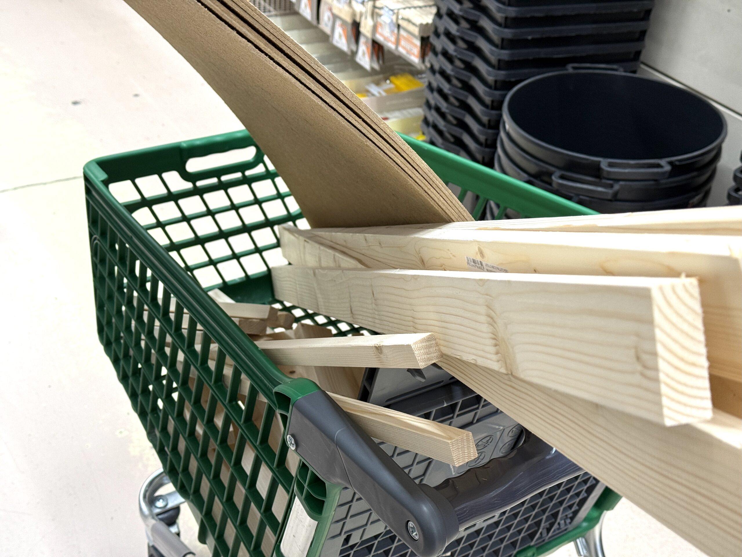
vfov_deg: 30.3
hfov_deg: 39.7
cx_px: 371
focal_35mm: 48
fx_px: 1029
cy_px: 278
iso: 80
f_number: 1.78
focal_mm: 6.76
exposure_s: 1/50
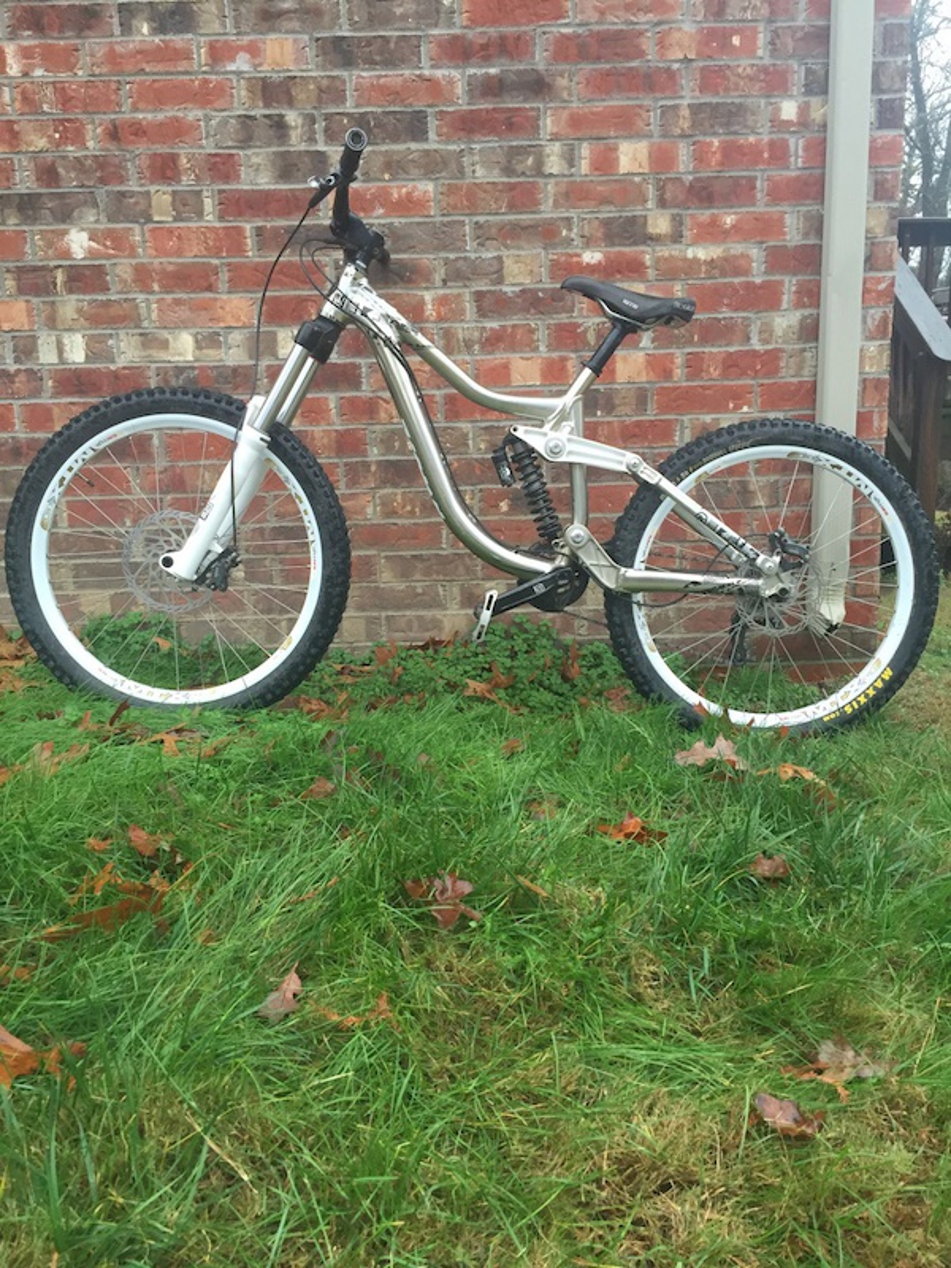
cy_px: 634
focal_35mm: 29
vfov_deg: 61.7
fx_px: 1062
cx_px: 476
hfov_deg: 48.2
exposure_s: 1/30
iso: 32
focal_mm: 4.15
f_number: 2.2
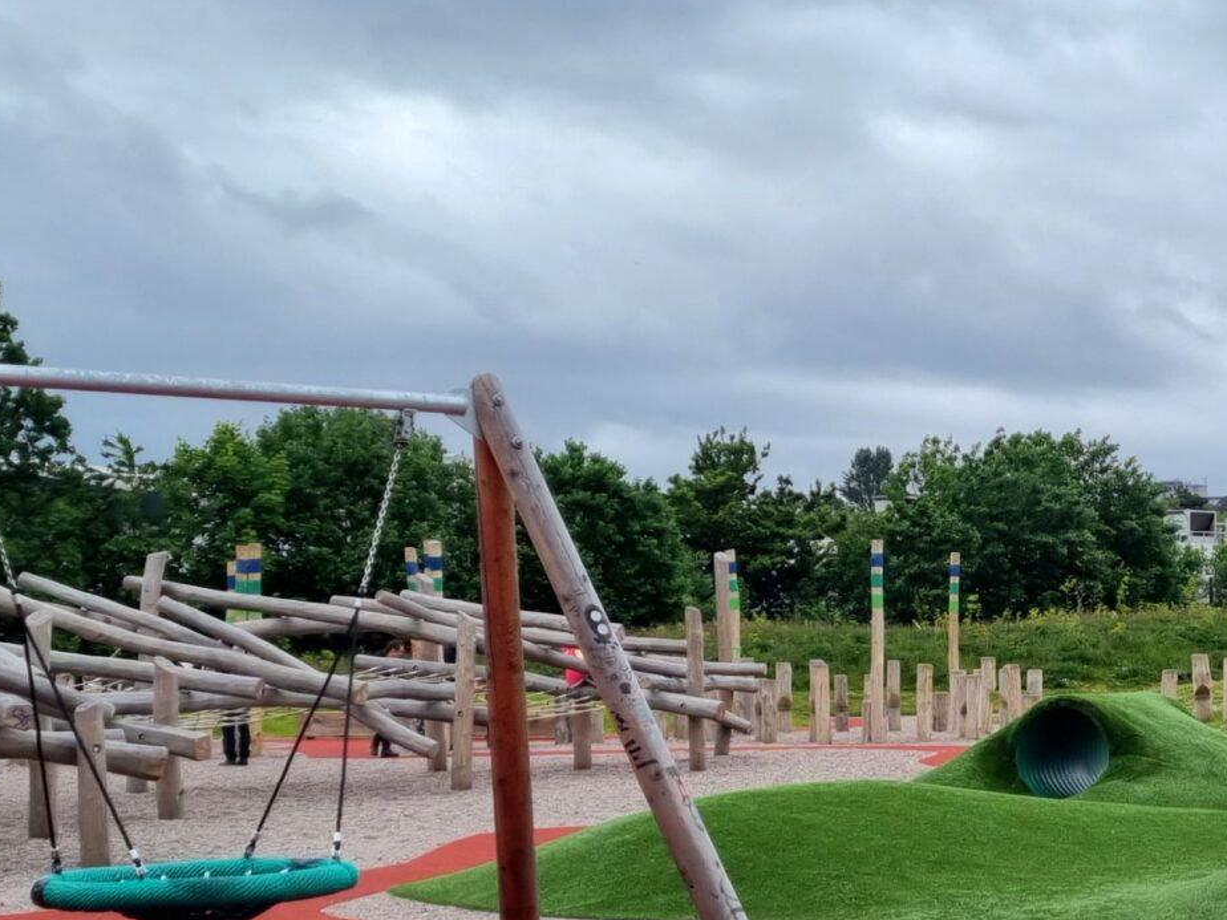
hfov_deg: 26.5
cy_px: 560
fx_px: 2552
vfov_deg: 20.4
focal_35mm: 72
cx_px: 1007
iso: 50
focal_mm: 5.4
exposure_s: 1/3333
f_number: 1.8
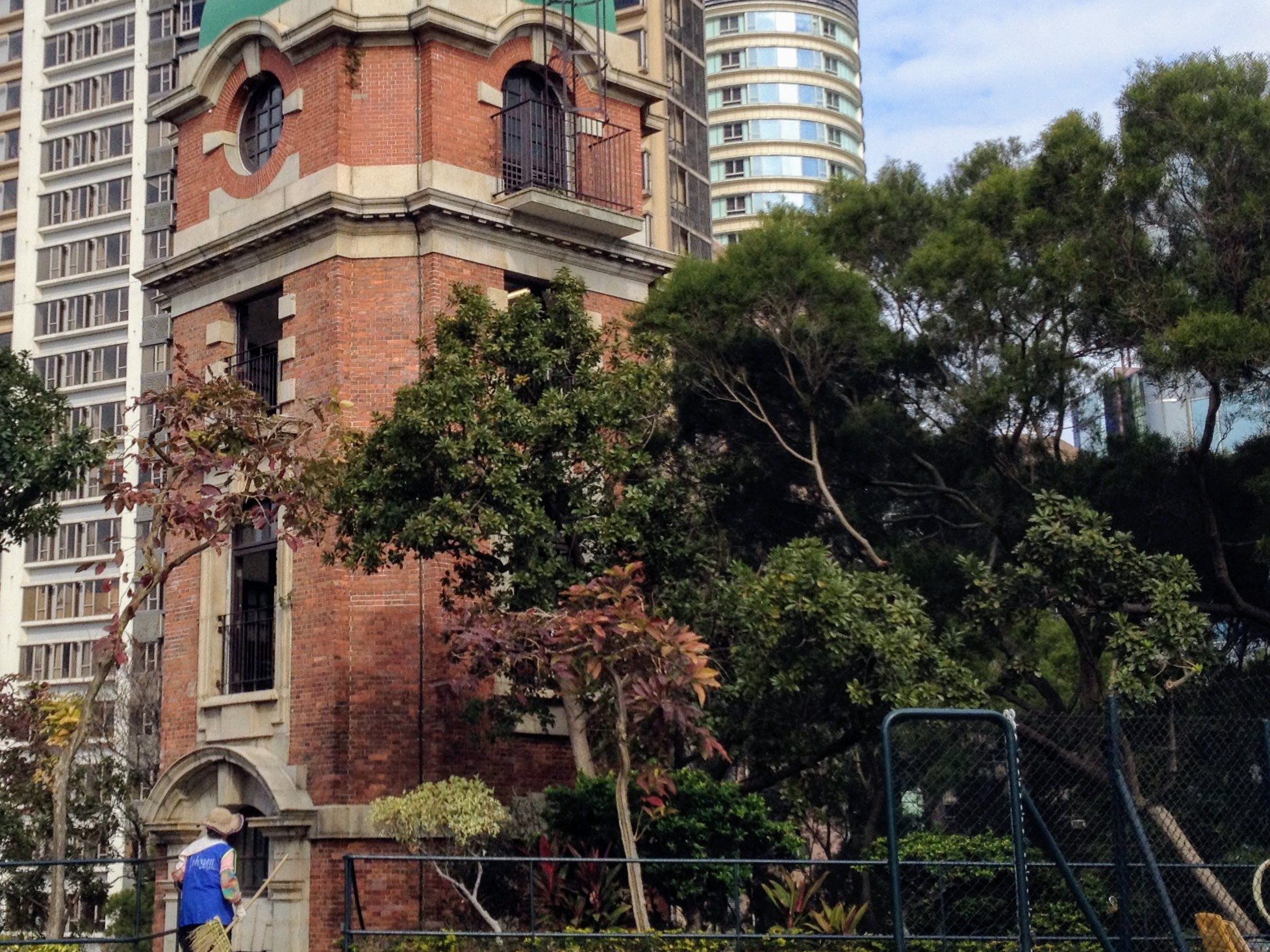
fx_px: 2091
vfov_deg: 25.6
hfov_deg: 33.5
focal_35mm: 57
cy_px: 382
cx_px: 431
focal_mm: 4.28
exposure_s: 1/1227
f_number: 2.4
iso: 50
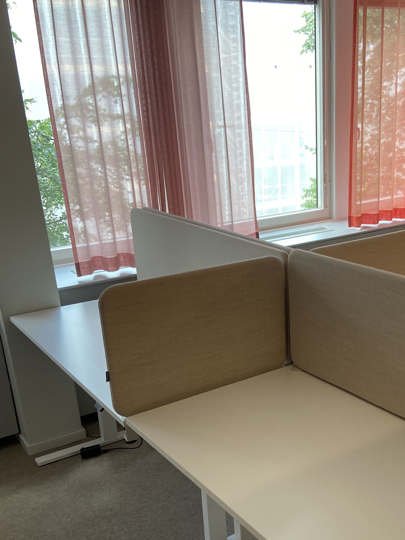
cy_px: 352
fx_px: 640
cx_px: 290
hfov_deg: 34.6
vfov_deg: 45.2
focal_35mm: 41
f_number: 1.8
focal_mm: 4.25
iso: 80
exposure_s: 1/100
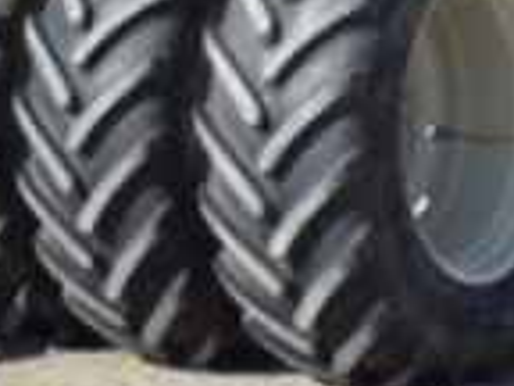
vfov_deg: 7.0
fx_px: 3118
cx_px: 93
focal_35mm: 210
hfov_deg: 9.4
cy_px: -39
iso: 200
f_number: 7.1
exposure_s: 1/400
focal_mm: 6
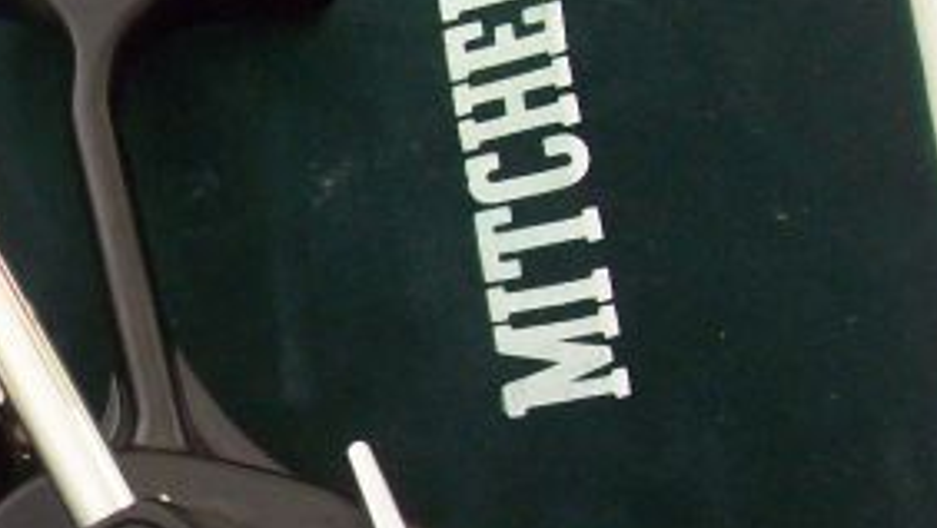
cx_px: -73
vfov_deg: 13.5
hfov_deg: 22.6
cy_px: 452
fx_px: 2213
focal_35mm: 89
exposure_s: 1/8
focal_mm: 6
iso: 200
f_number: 2.7
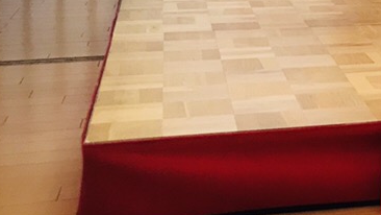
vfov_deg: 11.6
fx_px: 1010
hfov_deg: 18.5
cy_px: -104
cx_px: 594
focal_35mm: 100
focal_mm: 3.99
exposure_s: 1/33
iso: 20
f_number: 1.8
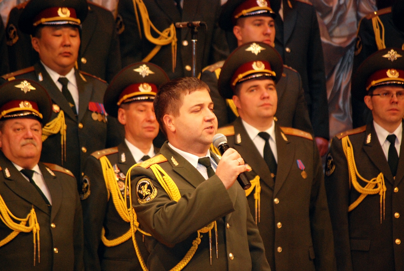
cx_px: 202
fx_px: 3370
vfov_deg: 4.6
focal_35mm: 300
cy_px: 136
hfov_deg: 6.9
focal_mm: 200
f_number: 5.6
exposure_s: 1/60
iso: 1250
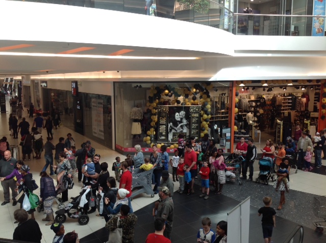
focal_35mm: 35
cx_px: 163
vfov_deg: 40.6
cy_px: 122
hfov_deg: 52.7
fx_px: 329
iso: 50
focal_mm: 4.28
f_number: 2.4
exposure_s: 1/125
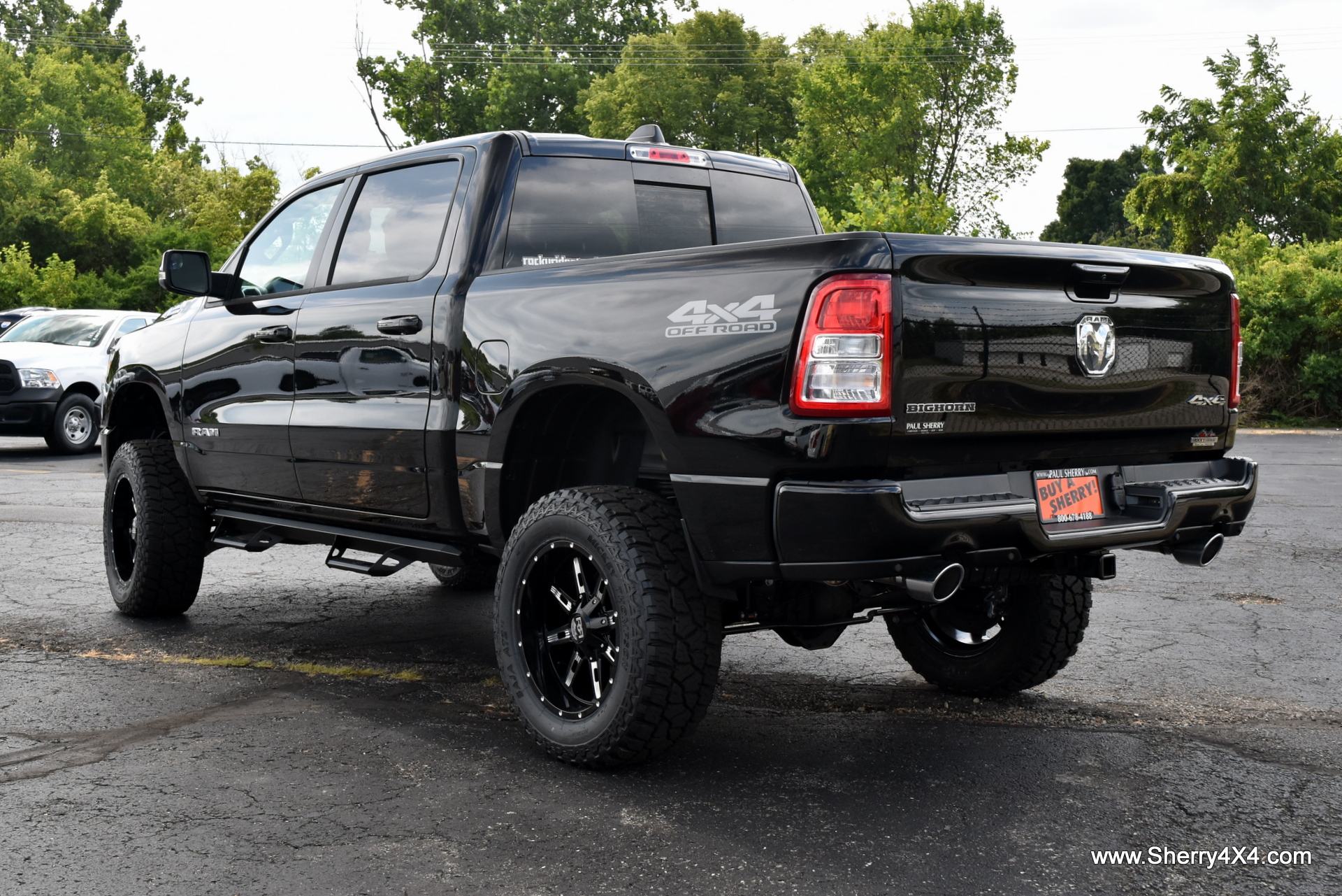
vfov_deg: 36.9
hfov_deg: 53.1
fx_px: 1342
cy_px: 448
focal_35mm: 36
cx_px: 671
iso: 400
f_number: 7.1
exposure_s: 1/200
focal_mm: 24
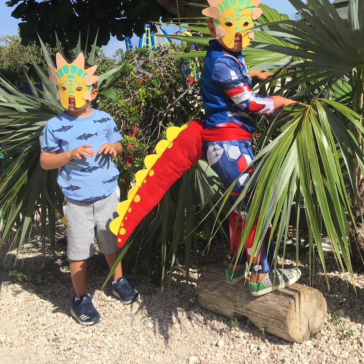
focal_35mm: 43
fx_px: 512
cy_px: 143
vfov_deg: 39.0
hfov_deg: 37.8
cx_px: 290
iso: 25
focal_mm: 4.15
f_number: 2.2
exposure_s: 1/1832
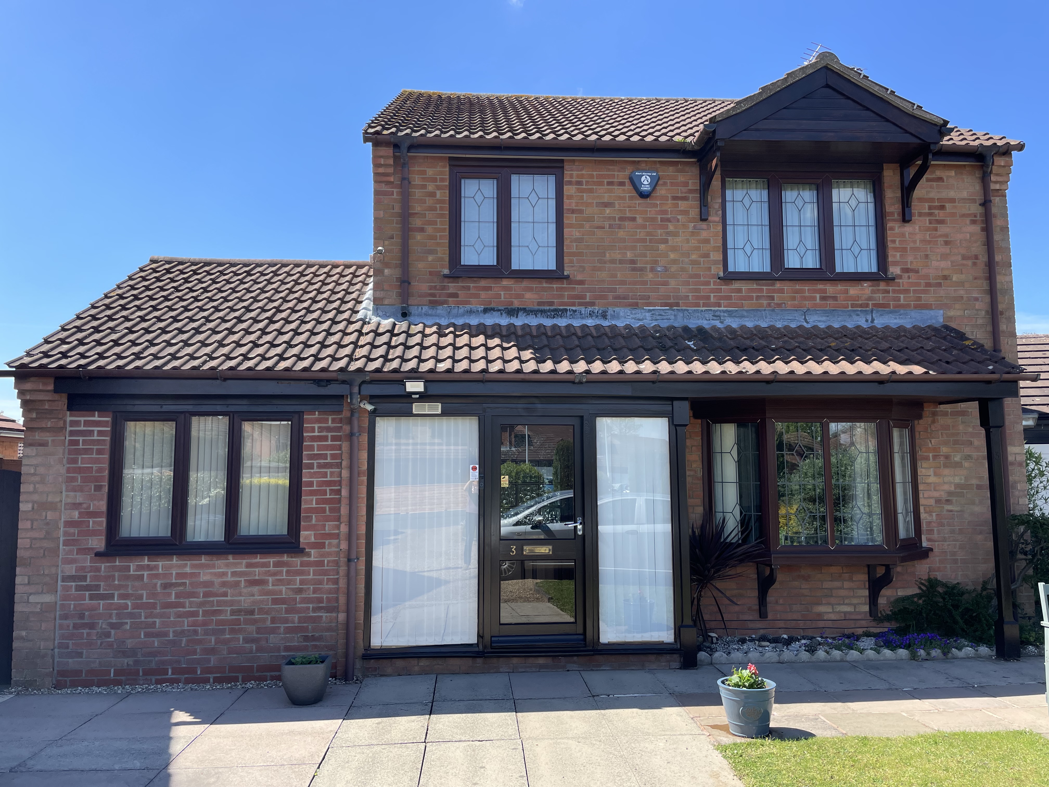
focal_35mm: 26
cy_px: 394
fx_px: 788
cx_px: 524
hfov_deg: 67.3
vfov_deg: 53.1
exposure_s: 1/1335
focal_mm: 4.2
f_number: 1.6
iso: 32
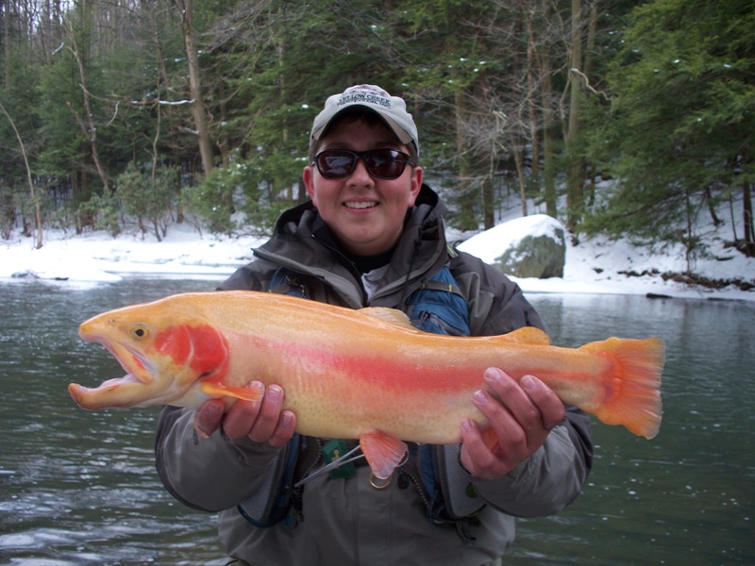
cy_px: 283
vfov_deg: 39.7
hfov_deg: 51.4
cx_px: 378
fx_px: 785
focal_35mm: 36
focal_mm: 7.54
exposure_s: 1/60
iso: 80
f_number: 2.8
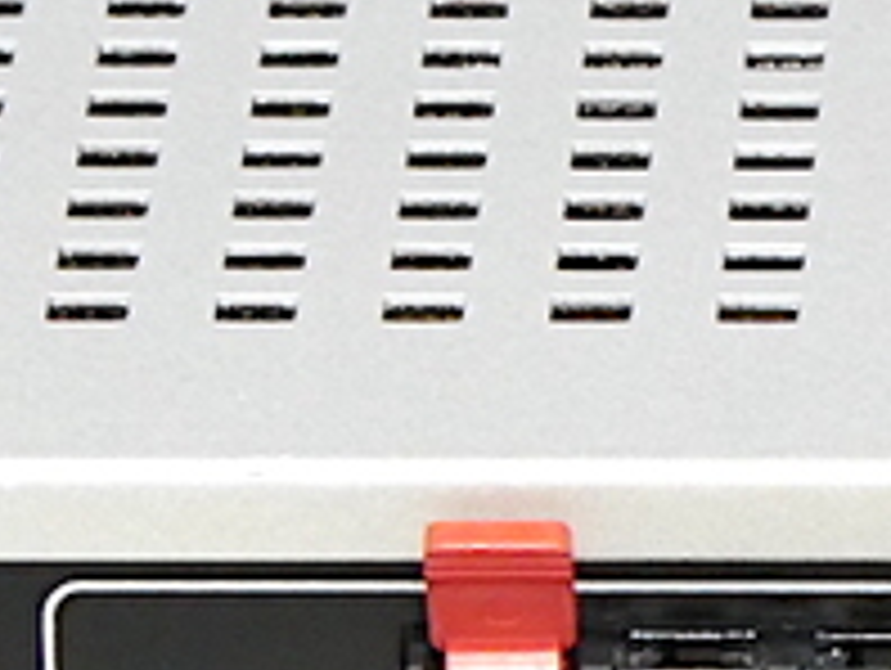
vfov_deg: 1.8
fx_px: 21441
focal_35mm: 832
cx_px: 1593
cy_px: 1066
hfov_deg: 2.4
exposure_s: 1/5
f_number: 7.1
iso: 400
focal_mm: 30.9
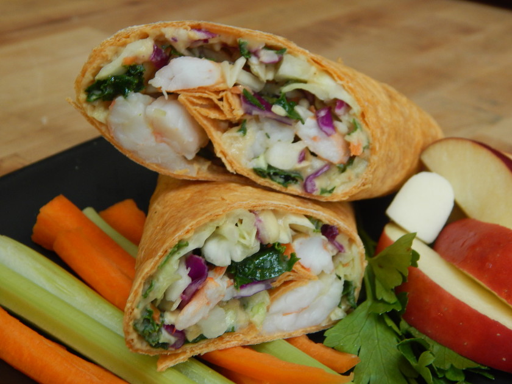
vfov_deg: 24.0
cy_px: 192
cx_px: 256
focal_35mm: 61
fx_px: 902
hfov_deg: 31.7
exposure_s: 1/30
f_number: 4
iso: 250
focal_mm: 10.9
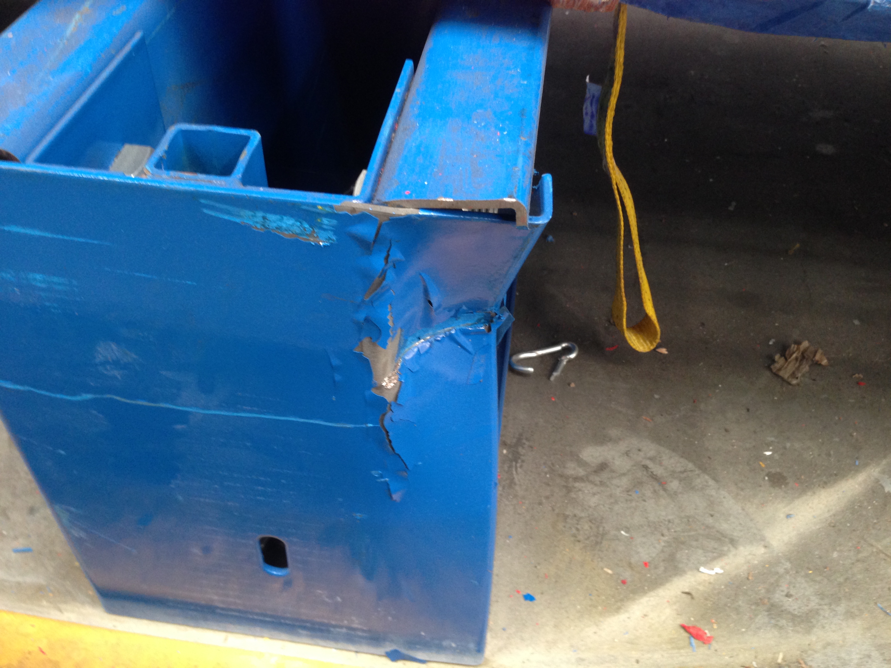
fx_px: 849
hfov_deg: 55.4
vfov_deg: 42.9
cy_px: 334
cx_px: 446
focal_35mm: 33
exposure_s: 1/20
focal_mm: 4.12
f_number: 2.4
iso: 200
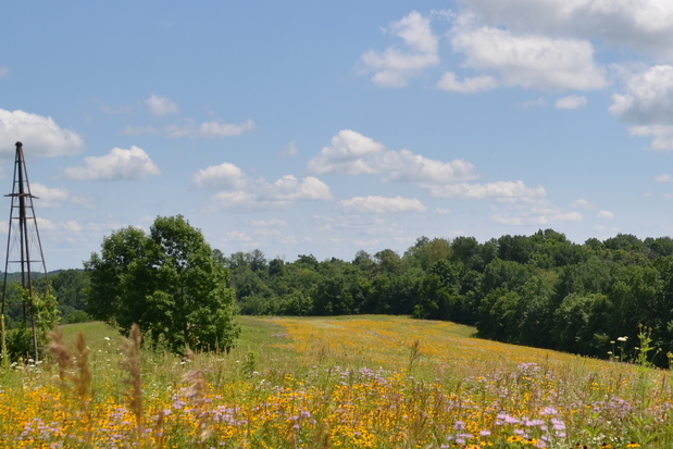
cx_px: 525
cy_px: 386
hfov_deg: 30.3
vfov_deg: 20.6
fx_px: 1216
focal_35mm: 65
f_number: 3.8
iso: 100
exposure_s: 1/2500
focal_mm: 21
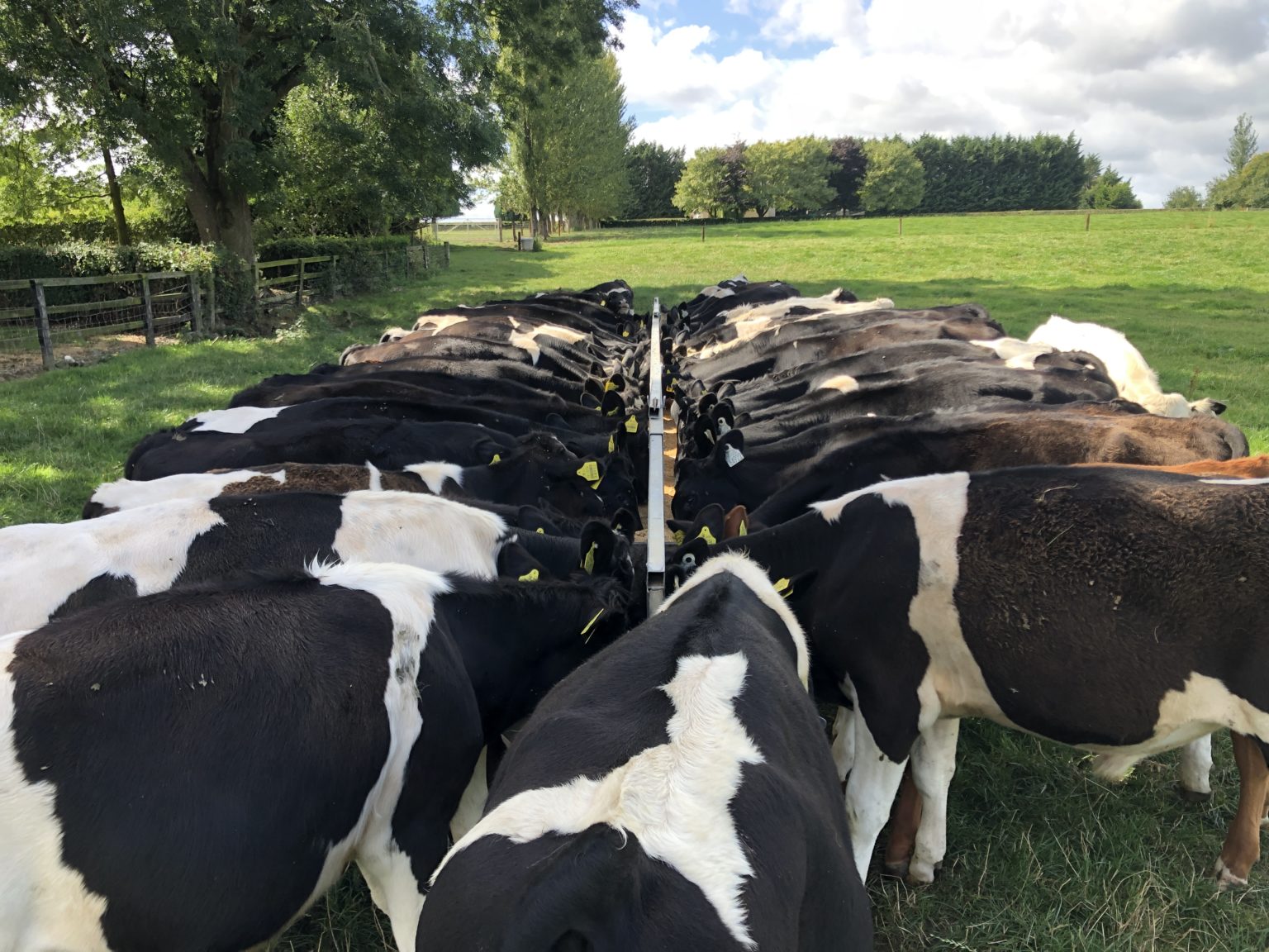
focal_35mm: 28
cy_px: 476
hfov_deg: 63.4
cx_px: 634
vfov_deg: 49.7
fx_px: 1026
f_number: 1.8
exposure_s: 1/264
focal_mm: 3.99
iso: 20
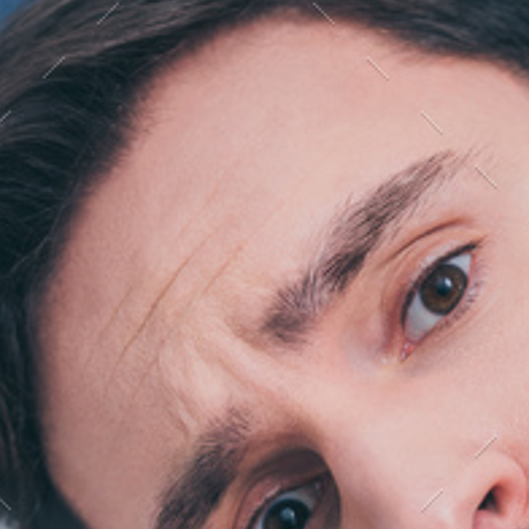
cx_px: 607
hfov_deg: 3.8
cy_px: 694
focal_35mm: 459
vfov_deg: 3.8
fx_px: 7936
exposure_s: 1/200
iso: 250
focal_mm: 120
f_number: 3.2
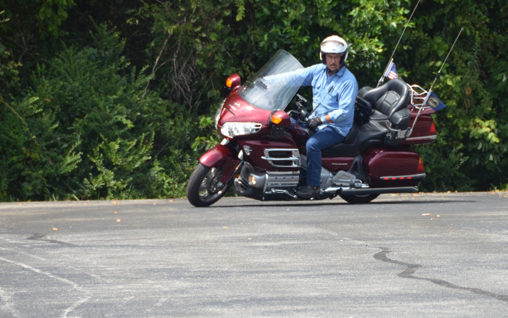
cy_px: 170
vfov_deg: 3.2
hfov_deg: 5.0
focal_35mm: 416
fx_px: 5759
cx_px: 318
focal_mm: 200
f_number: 5.6
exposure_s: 1/2000
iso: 800
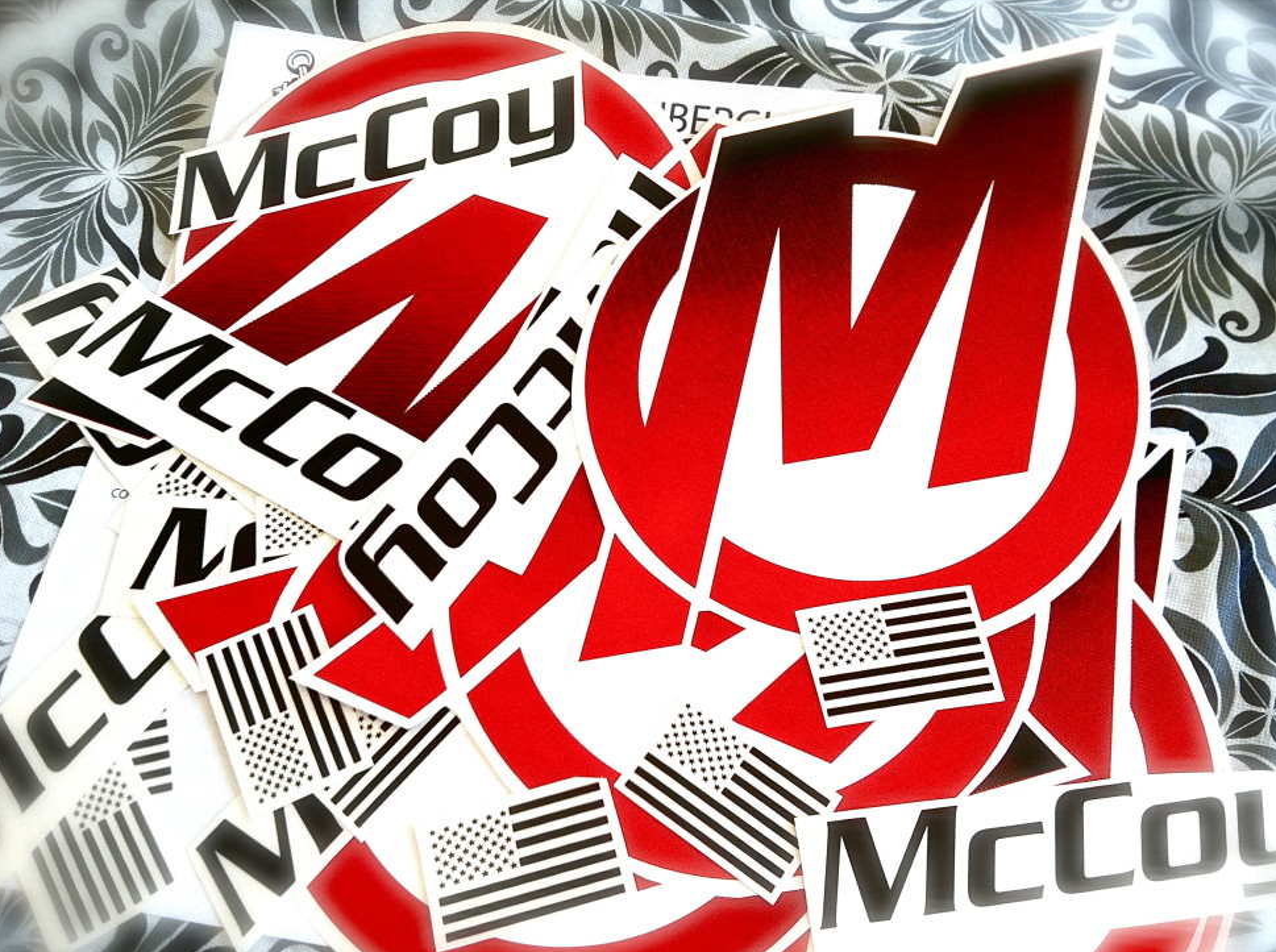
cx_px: 648
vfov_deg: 38.5
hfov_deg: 50.2
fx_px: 1361
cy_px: 489
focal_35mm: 37
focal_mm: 3.85
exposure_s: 1/60
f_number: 2.8
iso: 100
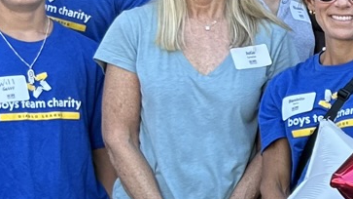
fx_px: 1497
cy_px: 196
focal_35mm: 160
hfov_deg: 12.4
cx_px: 618
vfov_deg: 7.5
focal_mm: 5.7
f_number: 1.5
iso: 40
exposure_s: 1/214
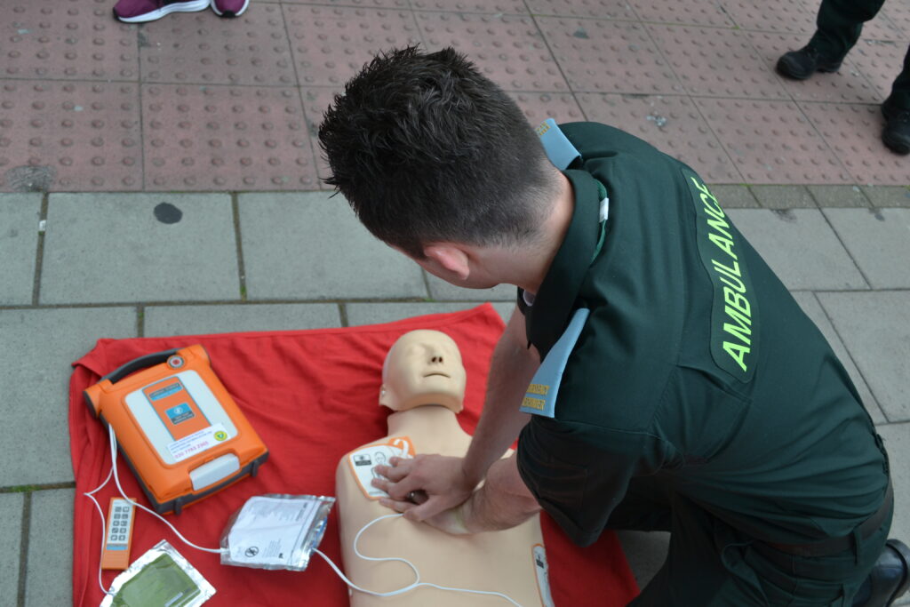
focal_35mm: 33
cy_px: 304
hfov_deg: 57.2
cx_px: 455
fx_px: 834
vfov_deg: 40.0
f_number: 5.6
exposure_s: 1/125
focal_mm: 22
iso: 160
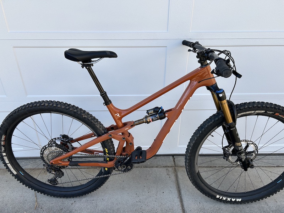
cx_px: 142
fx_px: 213
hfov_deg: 67.3
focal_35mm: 26
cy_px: 106
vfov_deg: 53.1
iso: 50
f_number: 1.5
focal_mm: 5.7
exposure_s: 1/521
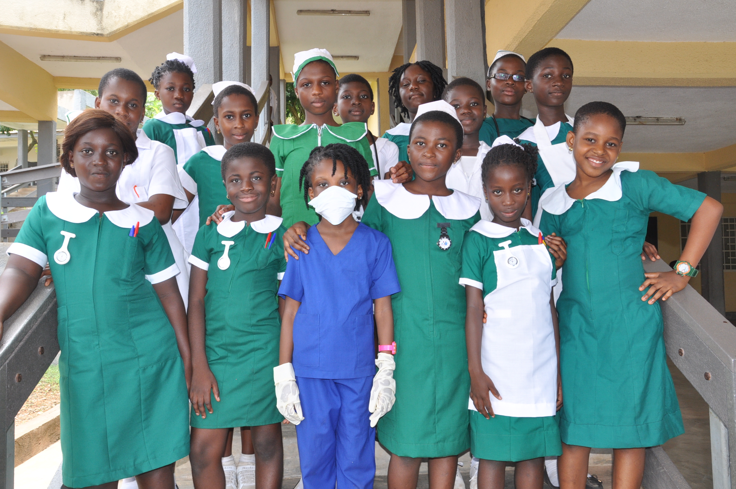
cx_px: 368
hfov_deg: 59.6
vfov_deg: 41.6
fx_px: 643
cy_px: 244
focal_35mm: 32
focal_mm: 21
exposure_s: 1/60
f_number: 14
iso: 400
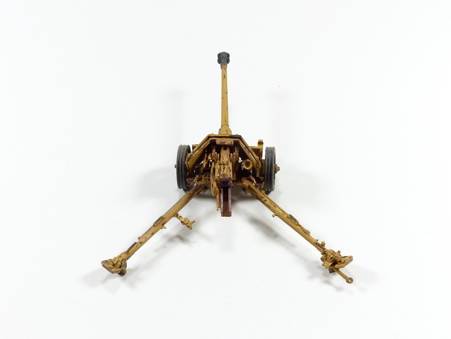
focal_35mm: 72
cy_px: 170
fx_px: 938
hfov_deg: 27.0
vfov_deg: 20.4
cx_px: 226
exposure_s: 1/15
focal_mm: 13
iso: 100
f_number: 8
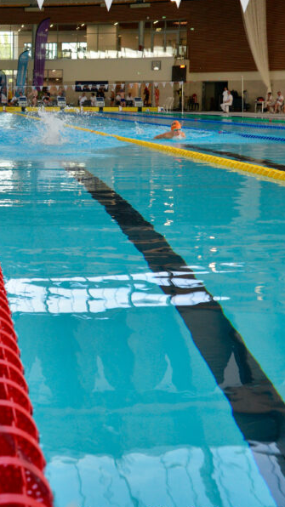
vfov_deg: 38.2
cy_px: 181
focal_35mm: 54
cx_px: -18
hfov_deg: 21.2
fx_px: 726
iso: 800
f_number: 4
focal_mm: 24
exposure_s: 1/800
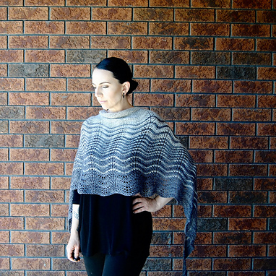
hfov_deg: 35.8
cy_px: 152
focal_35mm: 47
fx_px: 424
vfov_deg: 36.0
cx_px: 97
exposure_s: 1/80
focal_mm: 22
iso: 200
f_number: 4.5
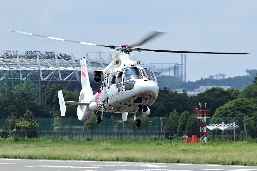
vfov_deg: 4.3
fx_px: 2284
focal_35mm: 320
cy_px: 86
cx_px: 128
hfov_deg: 6.4
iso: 100
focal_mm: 320
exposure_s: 1/320
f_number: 8
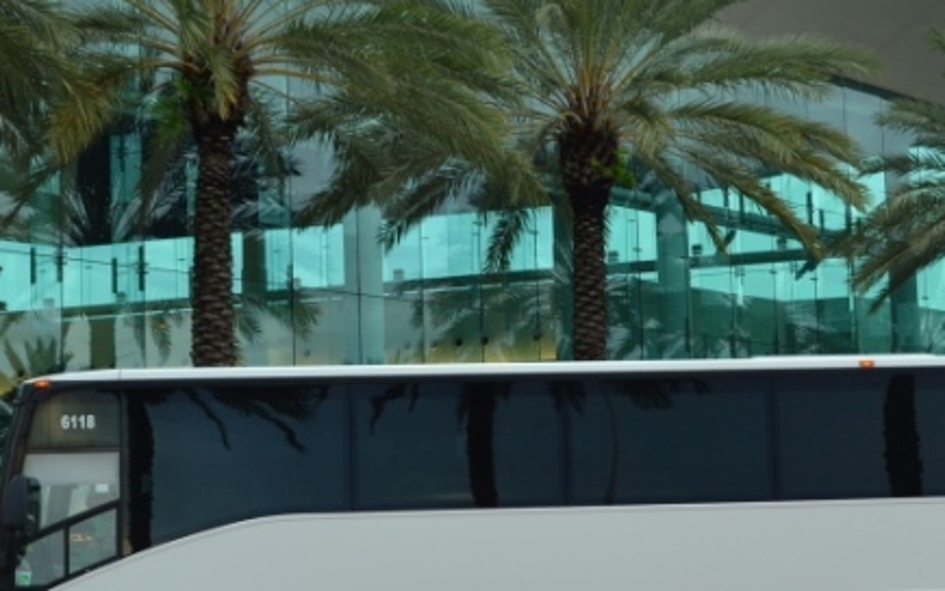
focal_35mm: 72
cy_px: 425
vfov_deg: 18.0
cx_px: 623
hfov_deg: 28.4
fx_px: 1855
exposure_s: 1/125
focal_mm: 20
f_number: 5.6
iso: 140
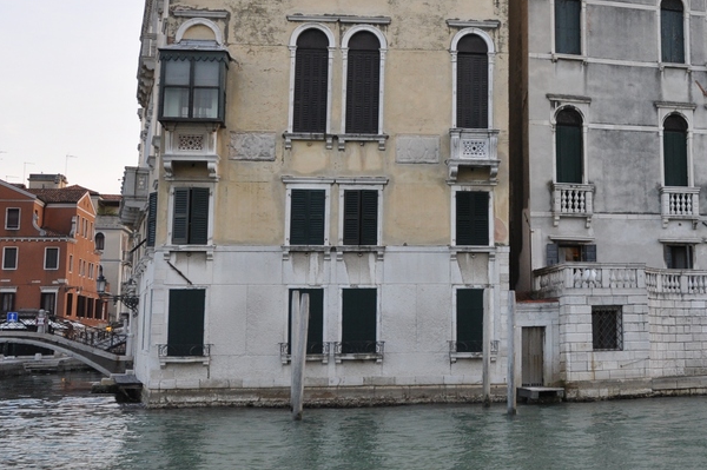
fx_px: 1177
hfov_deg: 32.2
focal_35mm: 60
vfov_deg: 22.5
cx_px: 599
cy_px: 143
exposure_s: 1/125
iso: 400
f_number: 5.6
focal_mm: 20
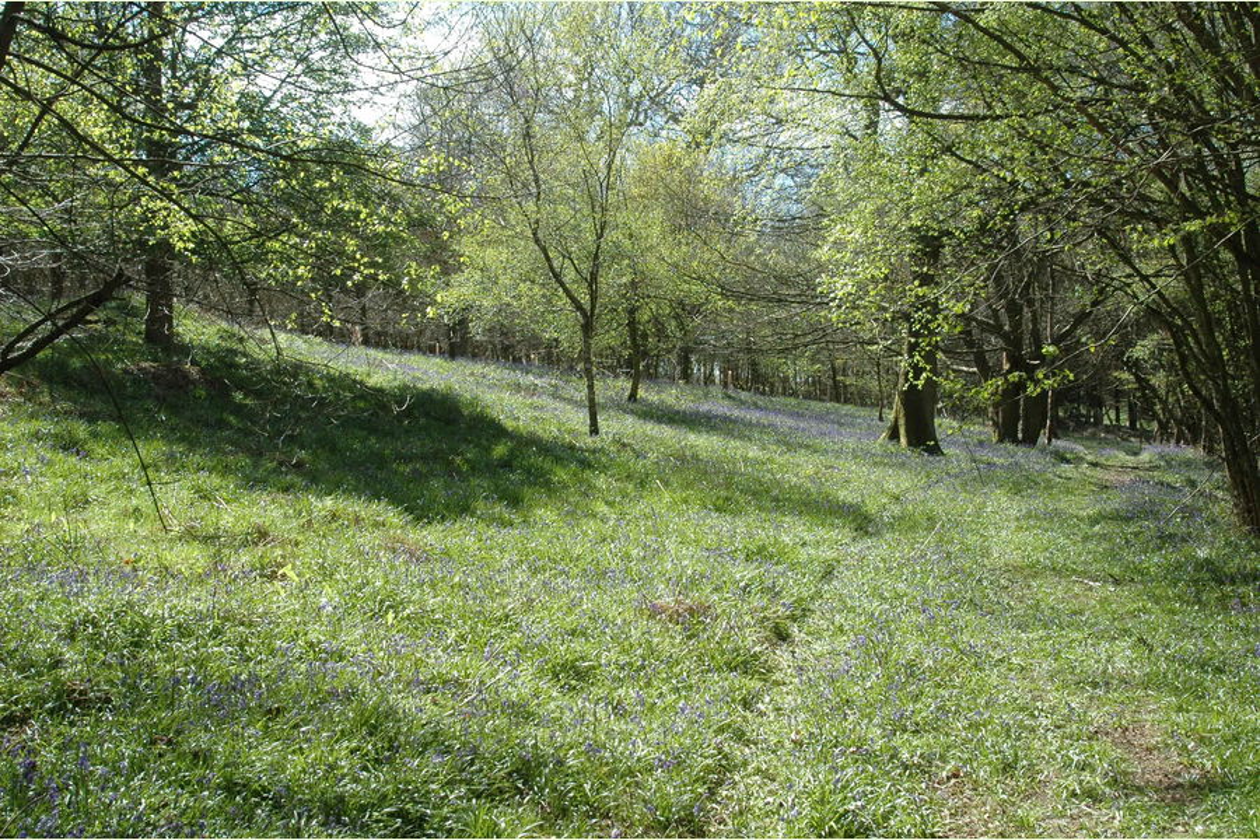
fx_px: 1470
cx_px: 630
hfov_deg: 46.4
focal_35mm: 42
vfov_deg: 31.9
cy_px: 420
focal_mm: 28
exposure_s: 1/250
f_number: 8
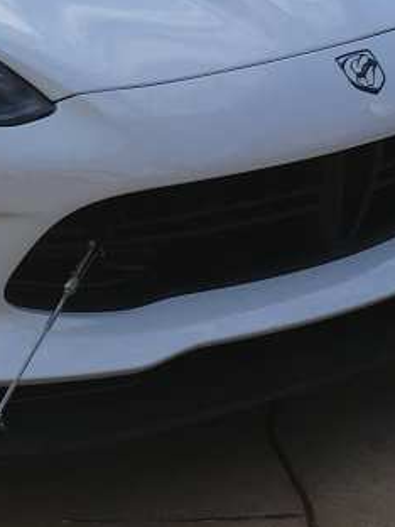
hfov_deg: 10.4
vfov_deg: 14.7
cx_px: -322
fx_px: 2039
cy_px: 171
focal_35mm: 134
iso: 25
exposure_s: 1/732
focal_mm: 4.15
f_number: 2.2
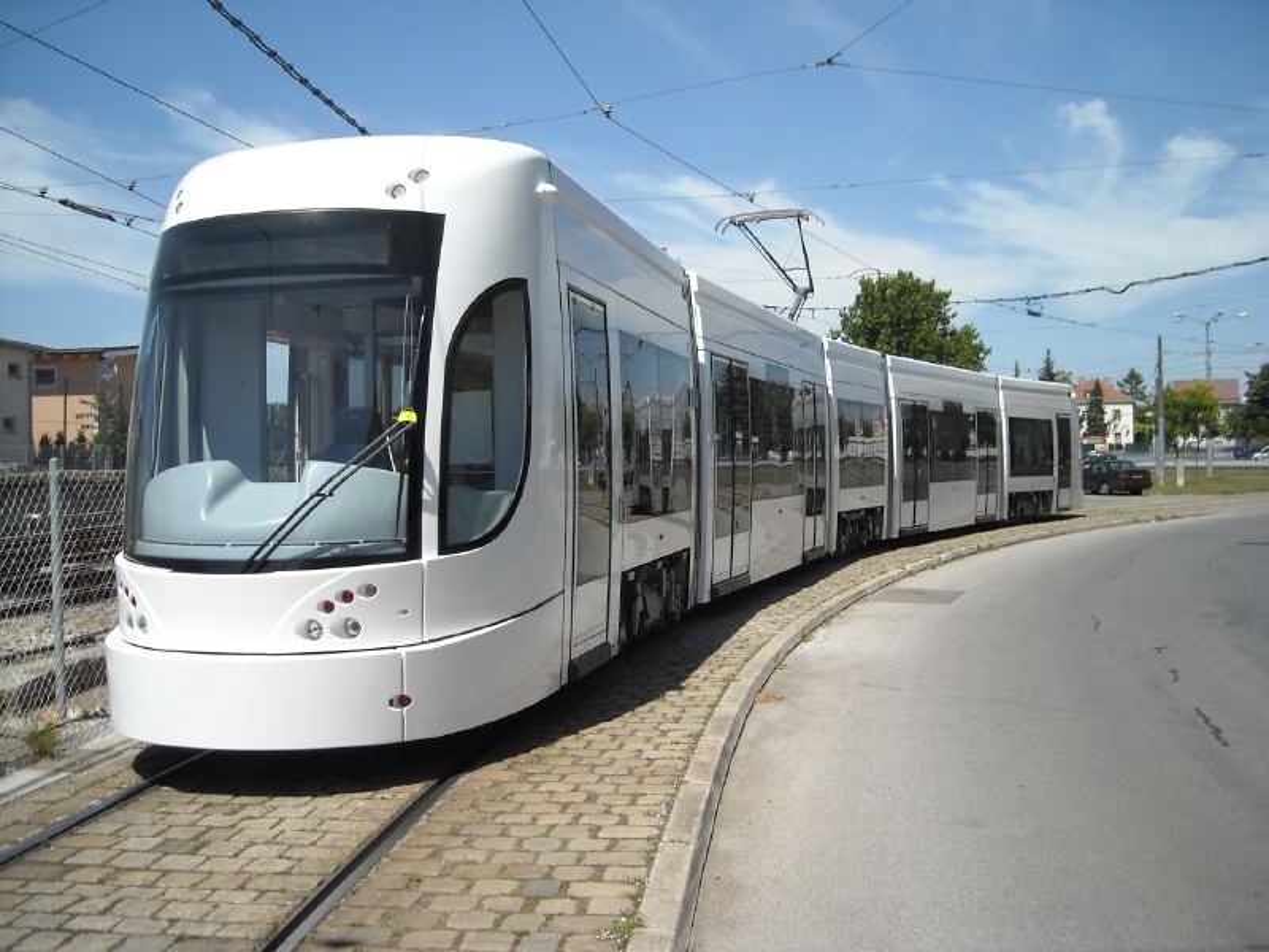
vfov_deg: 40.7
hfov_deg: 52.6
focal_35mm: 35
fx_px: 1283
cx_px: 634
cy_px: 476
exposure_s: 1/284
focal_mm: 5.7
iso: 64
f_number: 5.6
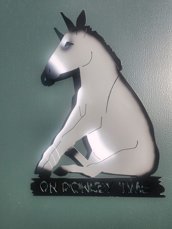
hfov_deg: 54.9
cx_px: 86
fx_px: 166
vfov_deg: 69.4
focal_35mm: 25
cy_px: 112
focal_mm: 6.4
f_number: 1.8
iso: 12
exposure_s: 1/686
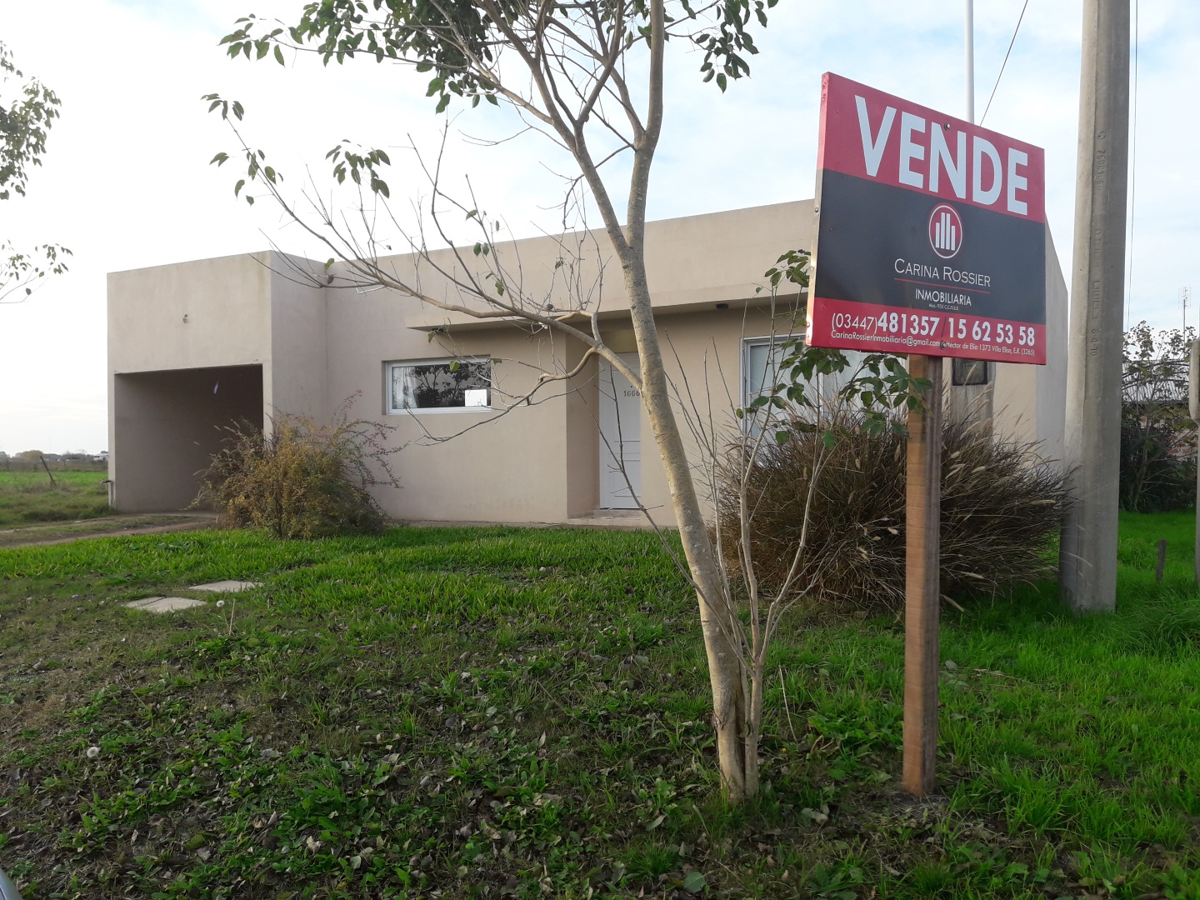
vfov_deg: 49.7
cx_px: 600
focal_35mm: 28
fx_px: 971
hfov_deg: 63.4
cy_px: 450
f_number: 1.9
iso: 40
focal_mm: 3.7
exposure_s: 1/204
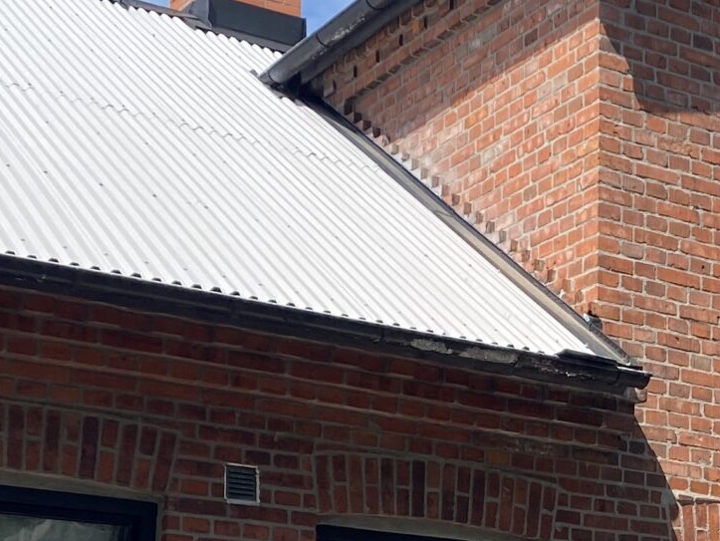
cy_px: 606
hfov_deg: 20.9
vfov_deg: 15.6
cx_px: 643
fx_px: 1915
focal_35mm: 92
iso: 32
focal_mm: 4.25
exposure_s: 1/1543
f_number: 1.8
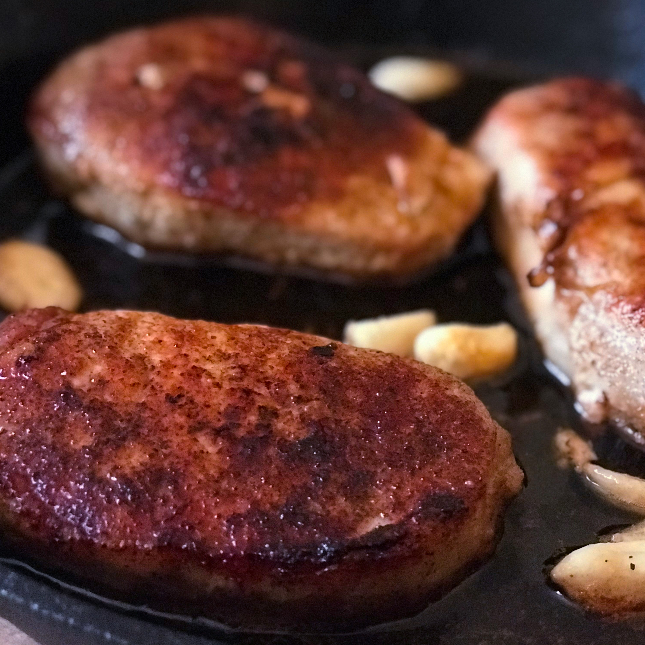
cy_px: 321
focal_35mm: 68
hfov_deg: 25.3
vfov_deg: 25.4
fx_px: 1433
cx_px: 399
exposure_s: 1/60
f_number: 2.8
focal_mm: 6.6
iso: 1250
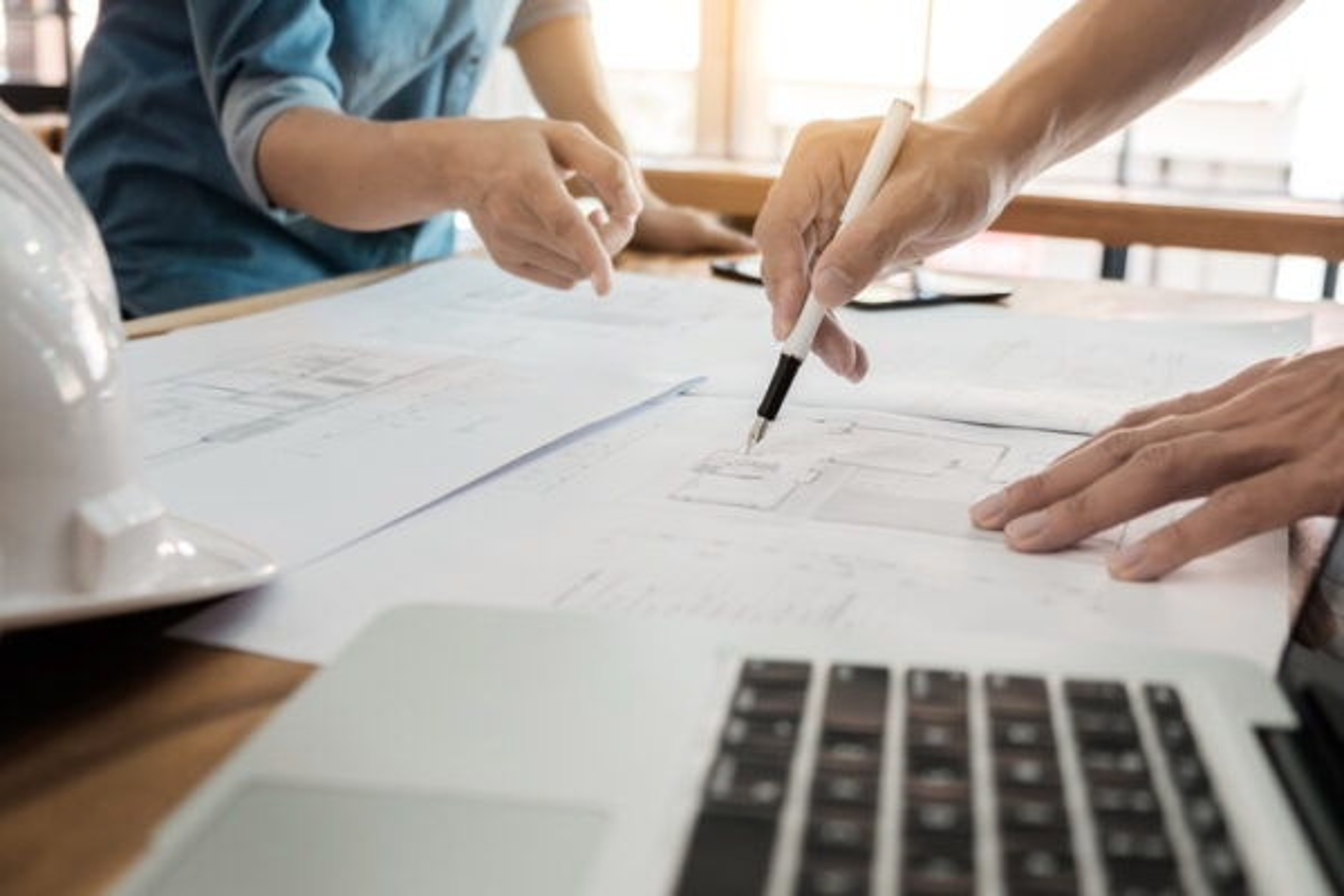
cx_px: 672
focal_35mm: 38
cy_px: 448
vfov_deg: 35.1
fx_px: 1419
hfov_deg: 50.7
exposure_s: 1/80
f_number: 3.2
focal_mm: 25.4
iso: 500
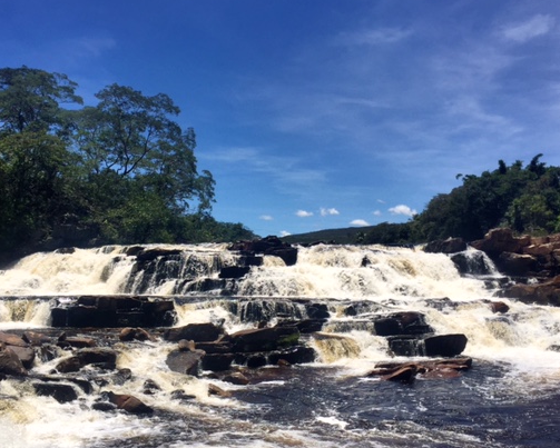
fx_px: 597
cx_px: 247
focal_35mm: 36
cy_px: 235
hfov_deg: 50.1
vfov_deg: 41.2
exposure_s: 1/3300
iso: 32
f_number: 2.2
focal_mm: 4.15
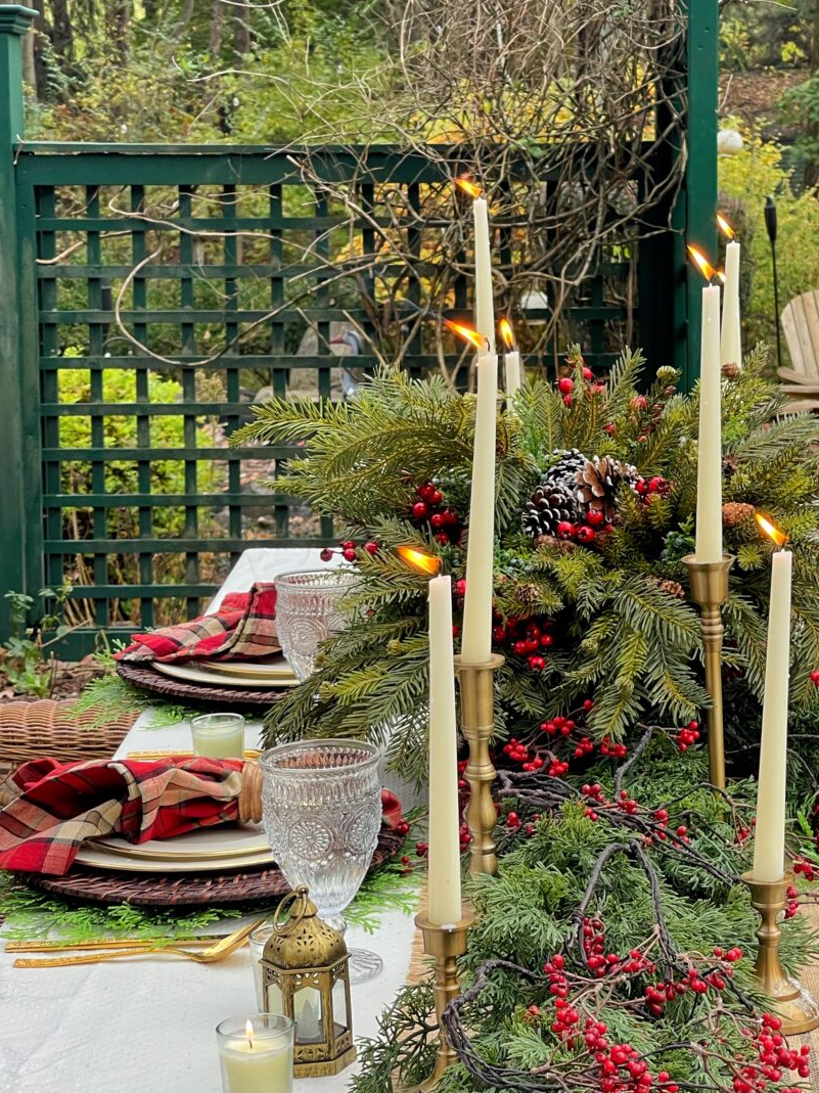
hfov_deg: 16.0
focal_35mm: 92
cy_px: 529
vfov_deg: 21.3
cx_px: 585
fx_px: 2904
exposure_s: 1/99
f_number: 2.2
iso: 25
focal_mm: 7.5
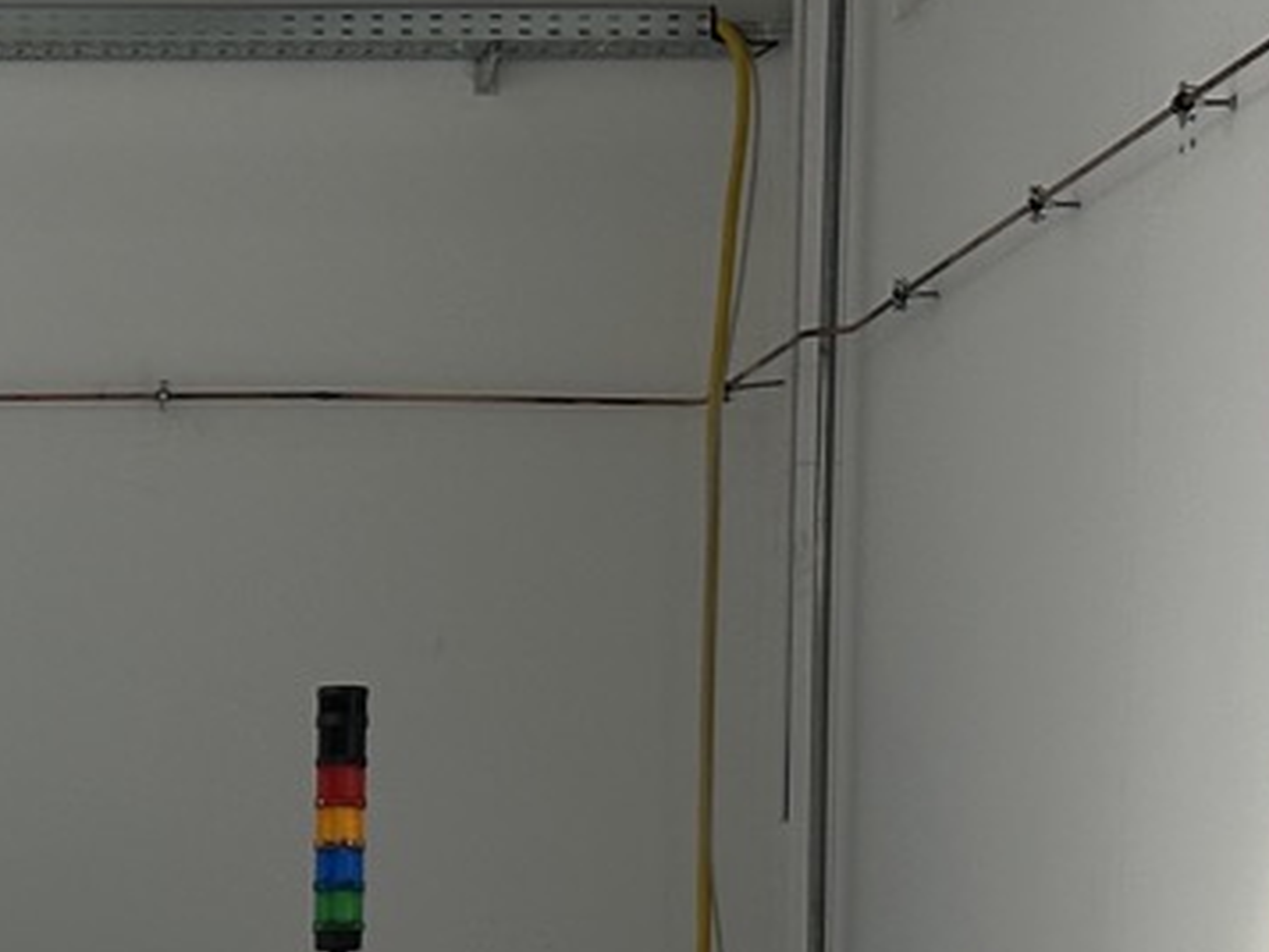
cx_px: -729
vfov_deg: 8.5
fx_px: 6308
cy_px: 1318
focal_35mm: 172
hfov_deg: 11.0
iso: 50
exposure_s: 1/50
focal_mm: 6.86
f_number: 1.78
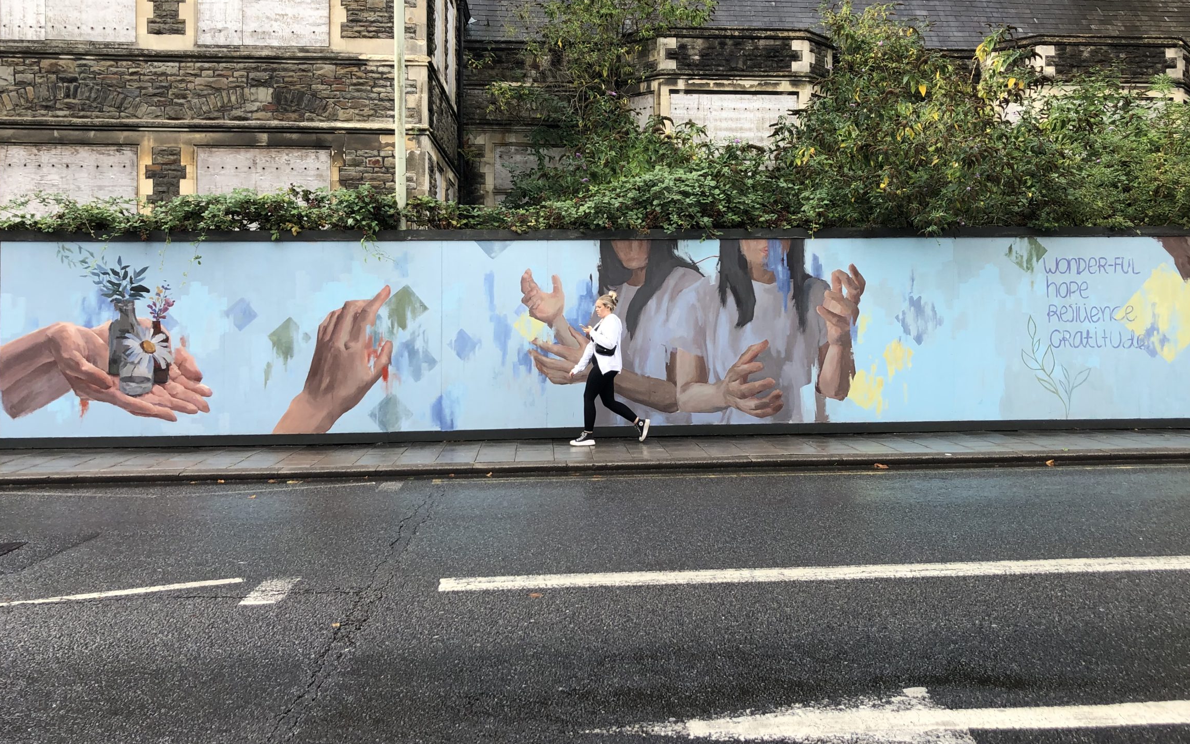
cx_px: 643
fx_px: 1070
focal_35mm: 33
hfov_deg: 58.1
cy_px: 320
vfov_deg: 38.3
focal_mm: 3.99
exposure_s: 1/425
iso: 20
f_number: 1.8
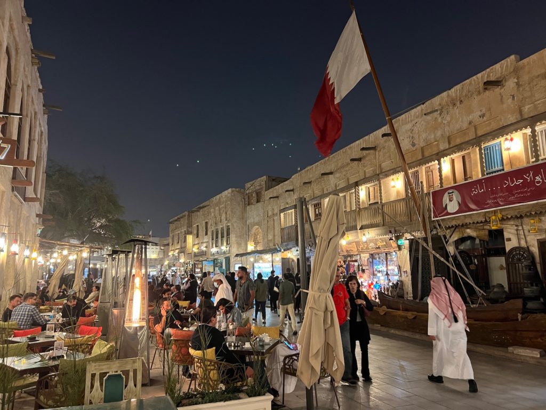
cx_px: 273
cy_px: 205
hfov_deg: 67.3
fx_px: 410
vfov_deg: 53.1
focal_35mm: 26
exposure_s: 1/33
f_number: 1.5
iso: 500
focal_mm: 5.7
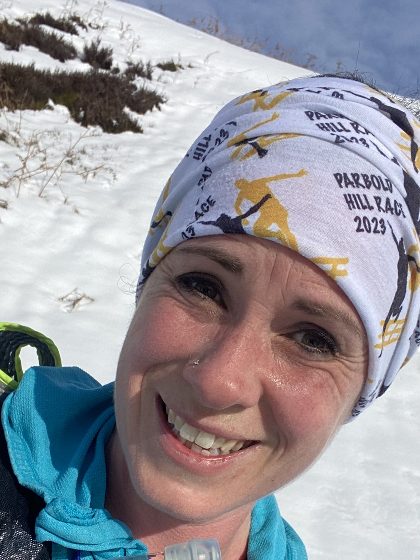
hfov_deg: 30.9
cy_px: 391
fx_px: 760
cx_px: 208
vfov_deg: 39.7
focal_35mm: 47
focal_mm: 2.71
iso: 25
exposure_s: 1/2825
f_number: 2.2
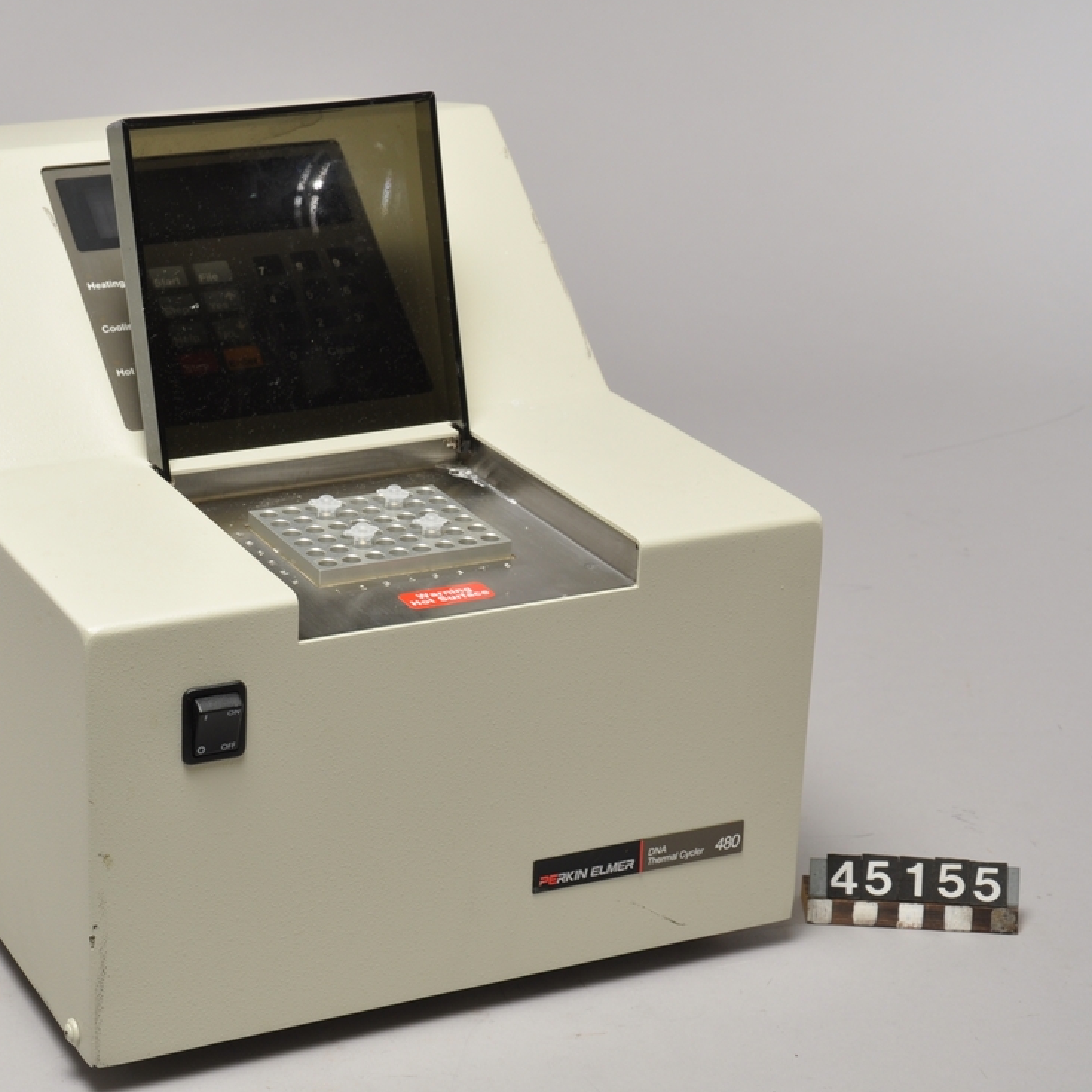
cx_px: 263
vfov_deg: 21.9
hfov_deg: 21.7
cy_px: 570
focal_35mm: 79
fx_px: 2820
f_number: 9
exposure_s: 1/4
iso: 200
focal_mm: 38
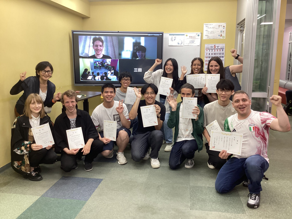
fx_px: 261
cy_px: 110
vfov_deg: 45.4
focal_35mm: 31
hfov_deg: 58.4
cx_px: 146
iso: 100
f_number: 2.4
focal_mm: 3.3
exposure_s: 1/50
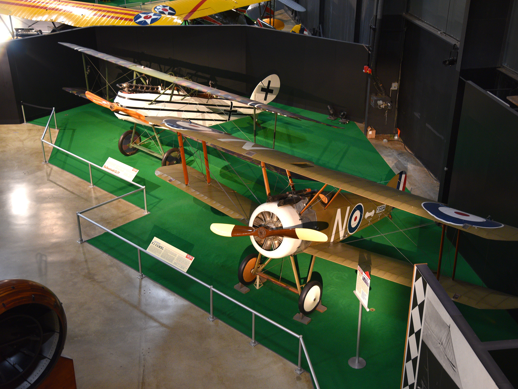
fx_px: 658
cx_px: 280
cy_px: 198
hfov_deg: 42.9
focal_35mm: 44
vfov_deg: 32.9
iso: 1600
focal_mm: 40
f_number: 4
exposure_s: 1/13
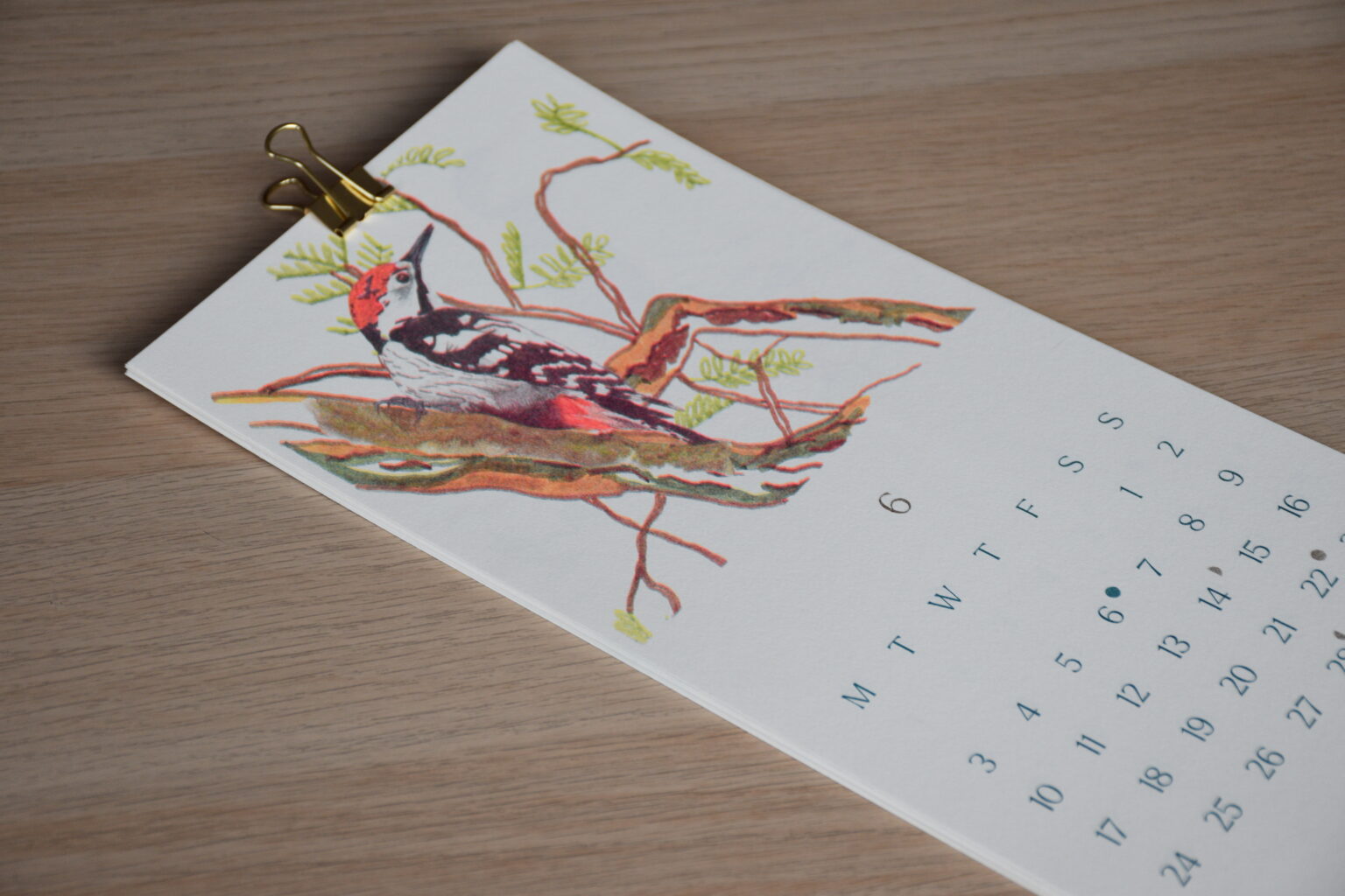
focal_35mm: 99
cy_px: 448
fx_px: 3698
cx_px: 672
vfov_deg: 13.8
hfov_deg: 20.6
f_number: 6.3
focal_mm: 66
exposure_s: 1/160
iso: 400
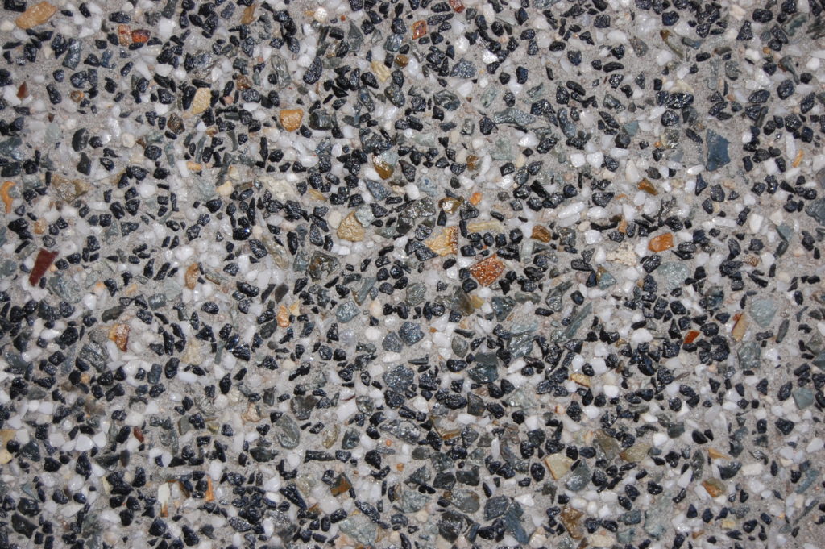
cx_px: 412
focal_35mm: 63
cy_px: 274
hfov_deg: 31.9
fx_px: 1443
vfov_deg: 21.5
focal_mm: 42
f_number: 5.3
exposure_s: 1/60
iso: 400
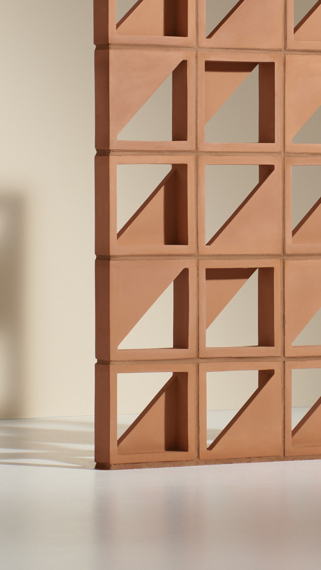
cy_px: 142
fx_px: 3071
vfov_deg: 10.6
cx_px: 307
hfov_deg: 6.0
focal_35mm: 203
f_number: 10
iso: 200
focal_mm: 105
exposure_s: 1/200
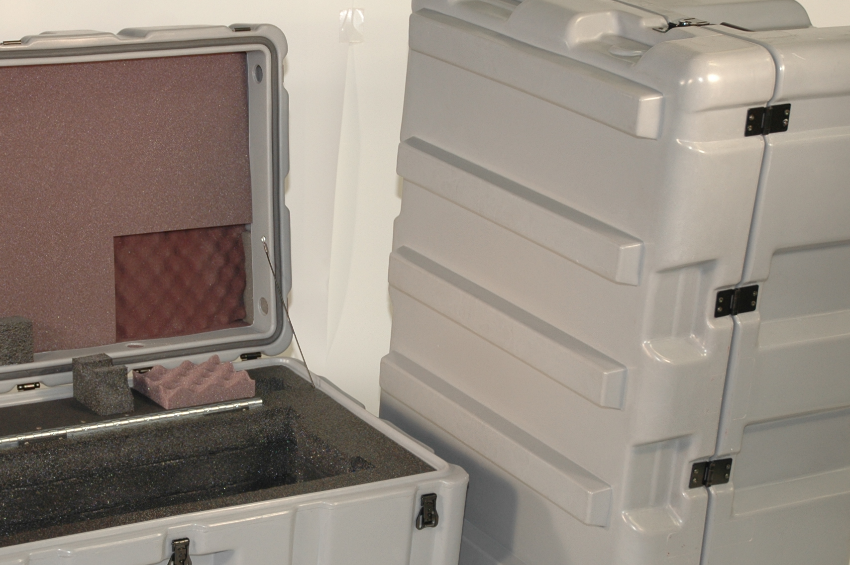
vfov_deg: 16.6
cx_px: 295
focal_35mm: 82
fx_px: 1932
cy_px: 348
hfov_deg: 24.7
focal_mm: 31
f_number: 4
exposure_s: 1/50
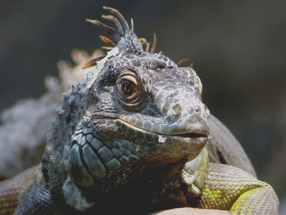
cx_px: 143
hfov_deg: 1.7
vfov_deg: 1.2
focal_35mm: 1200
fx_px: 9914
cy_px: 108
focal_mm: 108
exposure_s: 1/125
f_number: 2.8
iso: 400
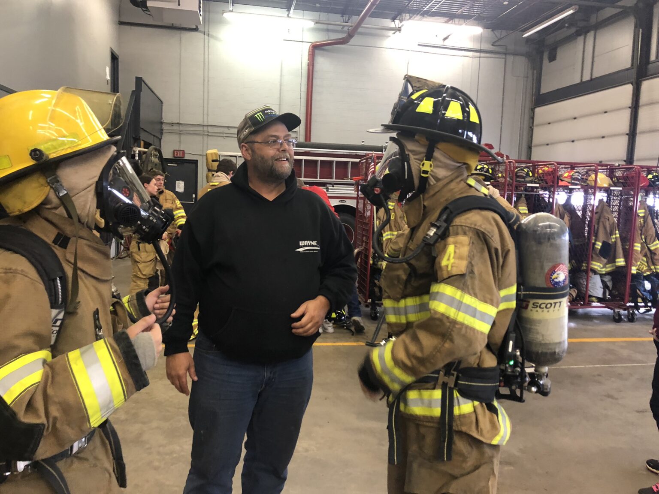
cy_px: 247
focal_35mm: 28
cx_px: 330
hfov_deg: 63.4
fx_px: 533
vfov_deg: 49.7
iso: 80
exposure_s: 1/15
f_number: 1.8
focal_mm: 3.99
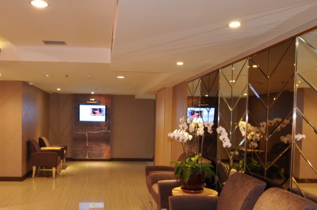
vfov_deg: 39.5
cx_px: 121
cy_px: 137
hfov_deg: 56.7
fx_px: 290
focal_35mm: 33
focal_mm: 14
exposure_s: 1/1.3
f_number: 16
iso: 320
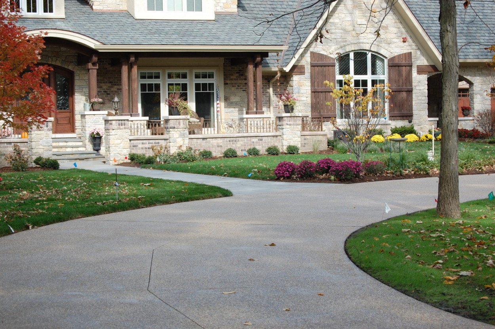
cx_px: 248
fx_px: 1133
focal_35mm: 82
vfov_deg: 16.5
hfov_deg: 24.6
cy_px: 164
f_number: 8
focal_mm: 55
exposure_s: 1/250
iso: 200
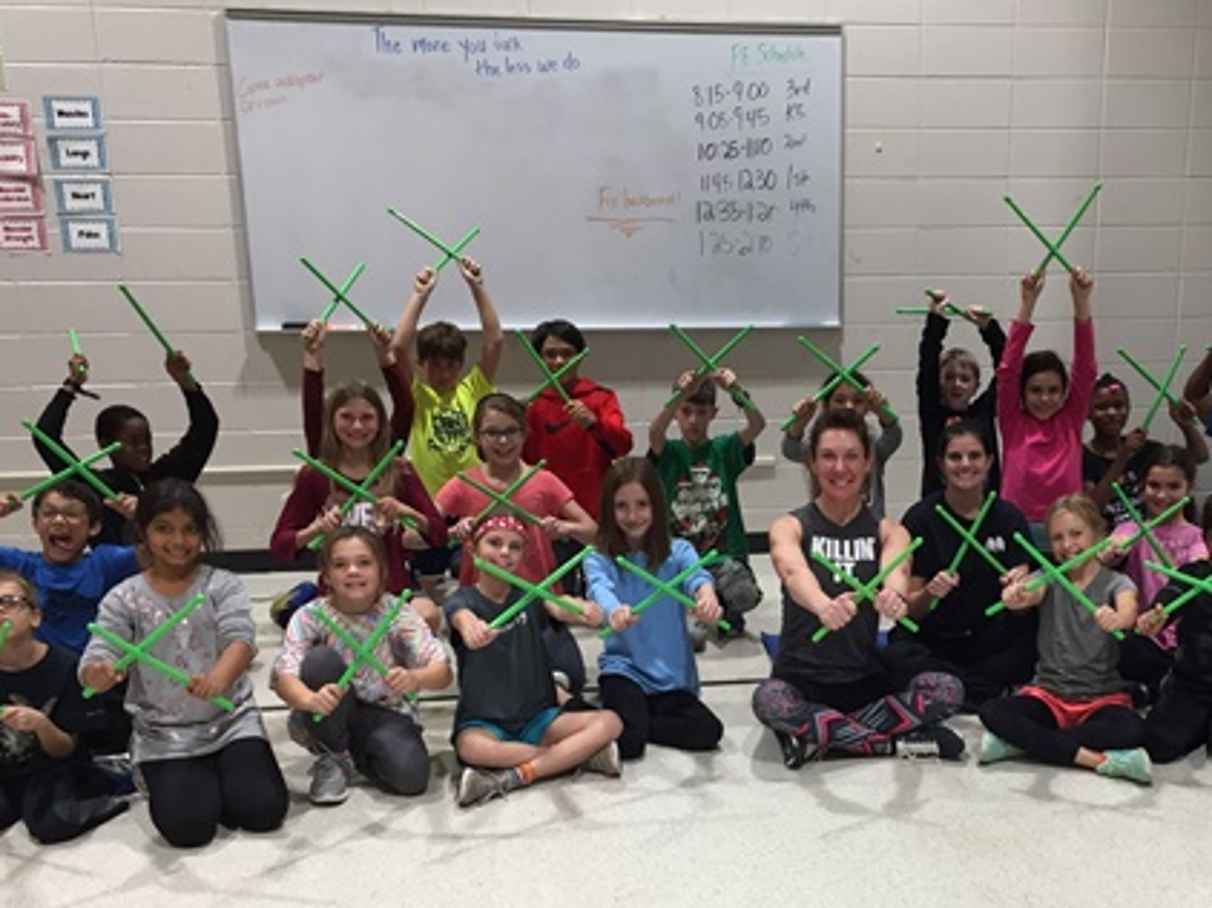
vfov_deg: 32.4
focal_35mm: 44
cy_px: 652
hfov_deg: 42.3
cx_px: 819
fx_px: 1540
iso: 32
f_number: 2.2
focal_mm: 4.15
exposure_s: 1/40
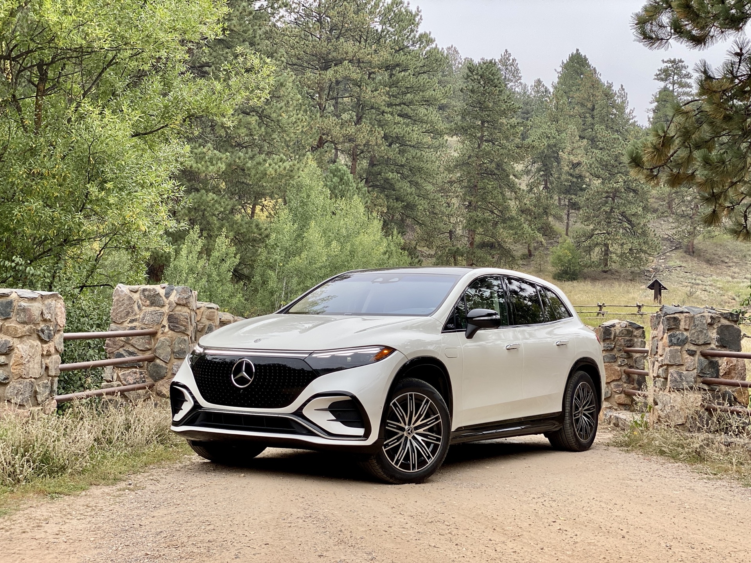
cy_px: 282
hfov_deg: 36.8
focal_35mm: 52
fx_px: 1128
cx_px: 376
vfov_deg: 28.0
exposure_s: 1/122
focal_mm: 6
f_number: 2
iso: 40
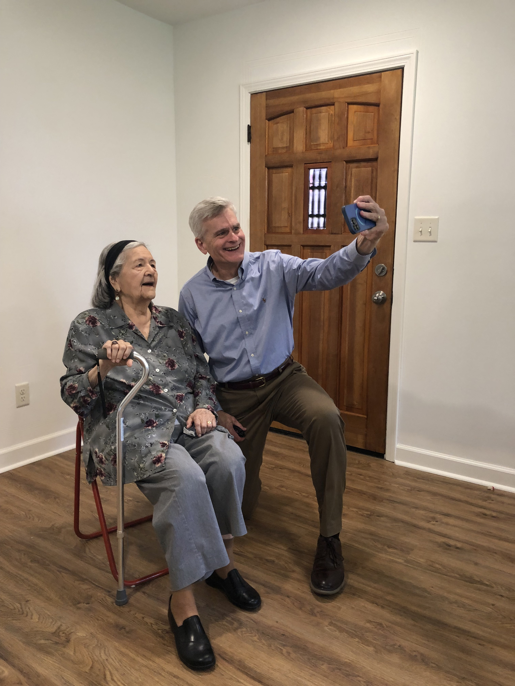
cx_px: 258
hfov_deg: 49.7
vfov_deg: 63.4
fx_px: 555
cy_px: 343
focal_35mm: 28
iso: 50
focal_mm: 4
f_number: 1.8
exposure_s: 1/17
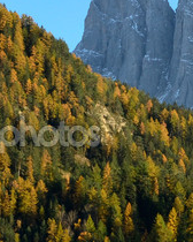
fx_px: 1664
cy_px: 135
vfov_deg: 8.3
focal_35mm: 233
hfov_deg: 6.4
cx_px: 407
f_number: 11
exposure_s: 1/100
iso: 200
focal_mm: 34
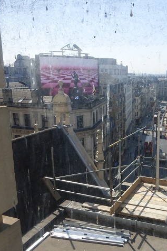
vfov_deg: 54.4
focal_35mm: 35
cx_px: 146
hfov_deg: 35.9
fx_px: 243
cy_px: 126
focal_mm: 4.3
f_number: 4
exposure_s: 1/800
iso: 100
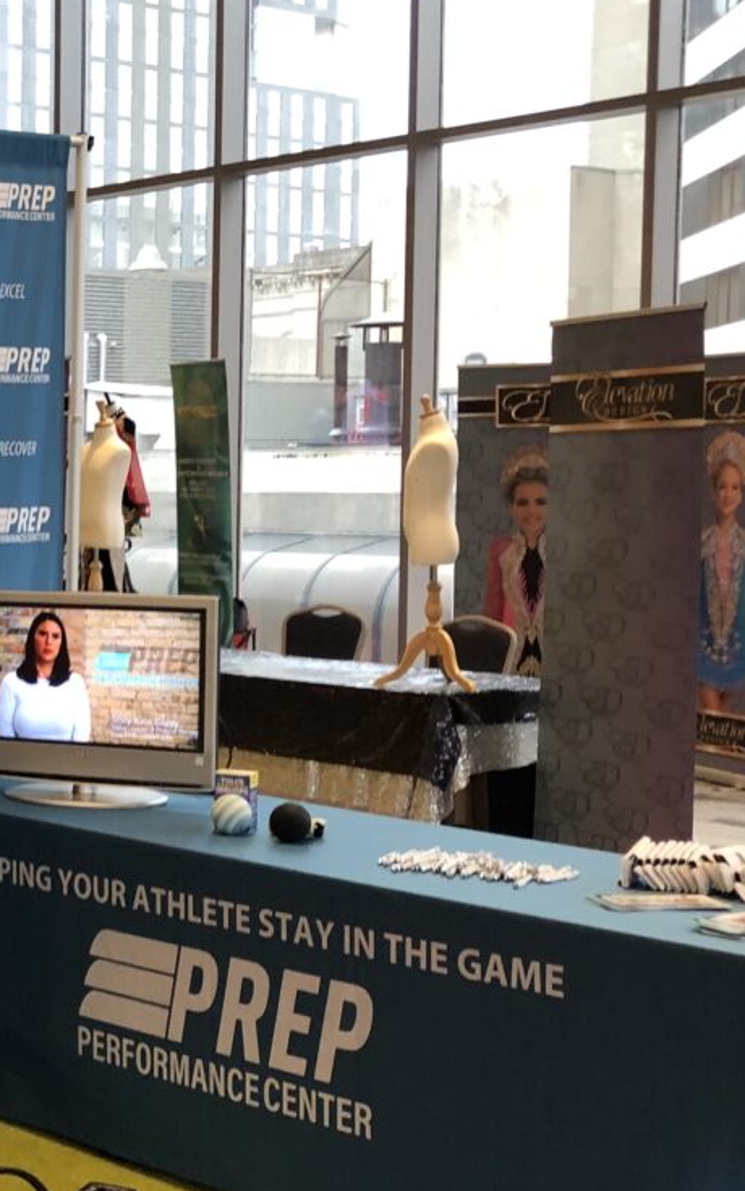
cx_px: -165
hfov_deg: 19.6
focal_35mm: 62
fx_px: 2012
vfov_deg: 32.9
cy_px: 627
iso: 40
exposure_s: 1/21
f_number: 1.8
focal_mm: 3.99
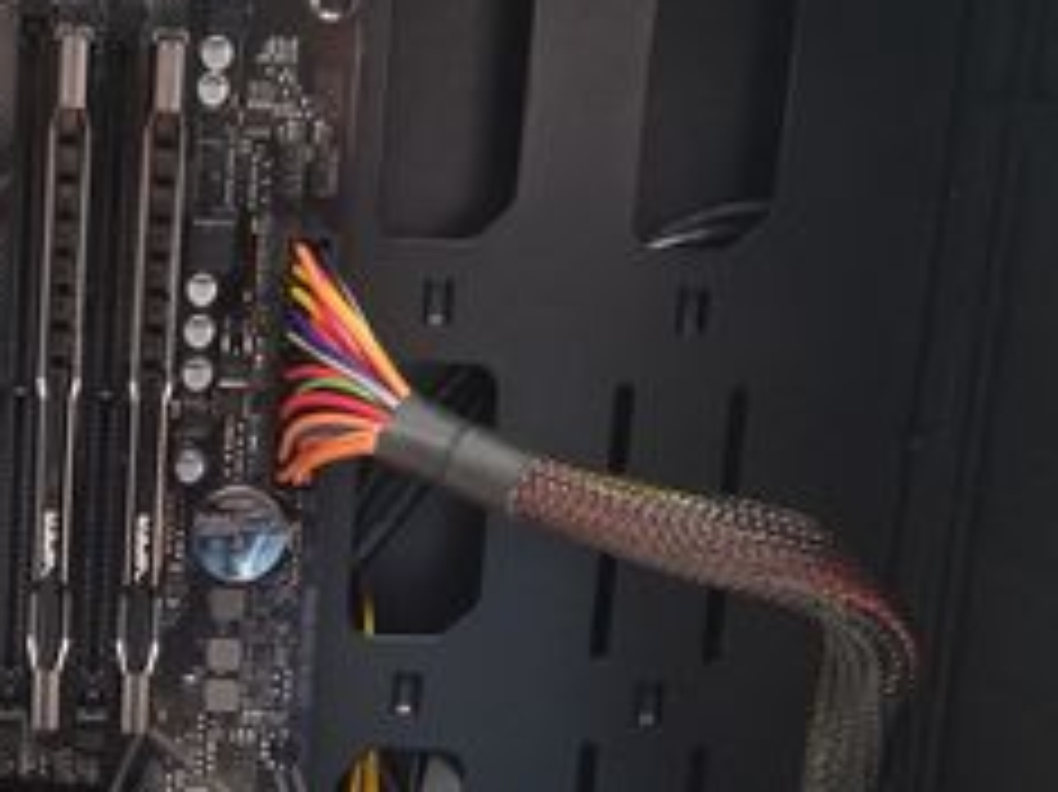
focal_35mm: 72
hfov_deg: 25.9
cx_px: 36
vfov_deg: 20.2
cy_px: 648
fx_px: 2199
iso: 200
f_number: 1.7
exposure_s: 1/10
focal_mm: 4.25
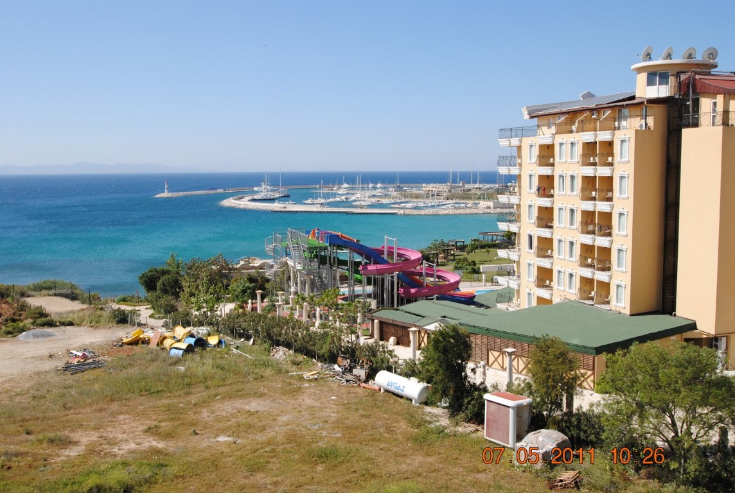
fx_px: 737
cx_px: 368
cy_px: 246
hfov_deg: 53.0
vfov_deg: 37.0
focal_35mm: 36
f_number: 8
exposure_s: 1/250
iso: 100
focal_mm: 24
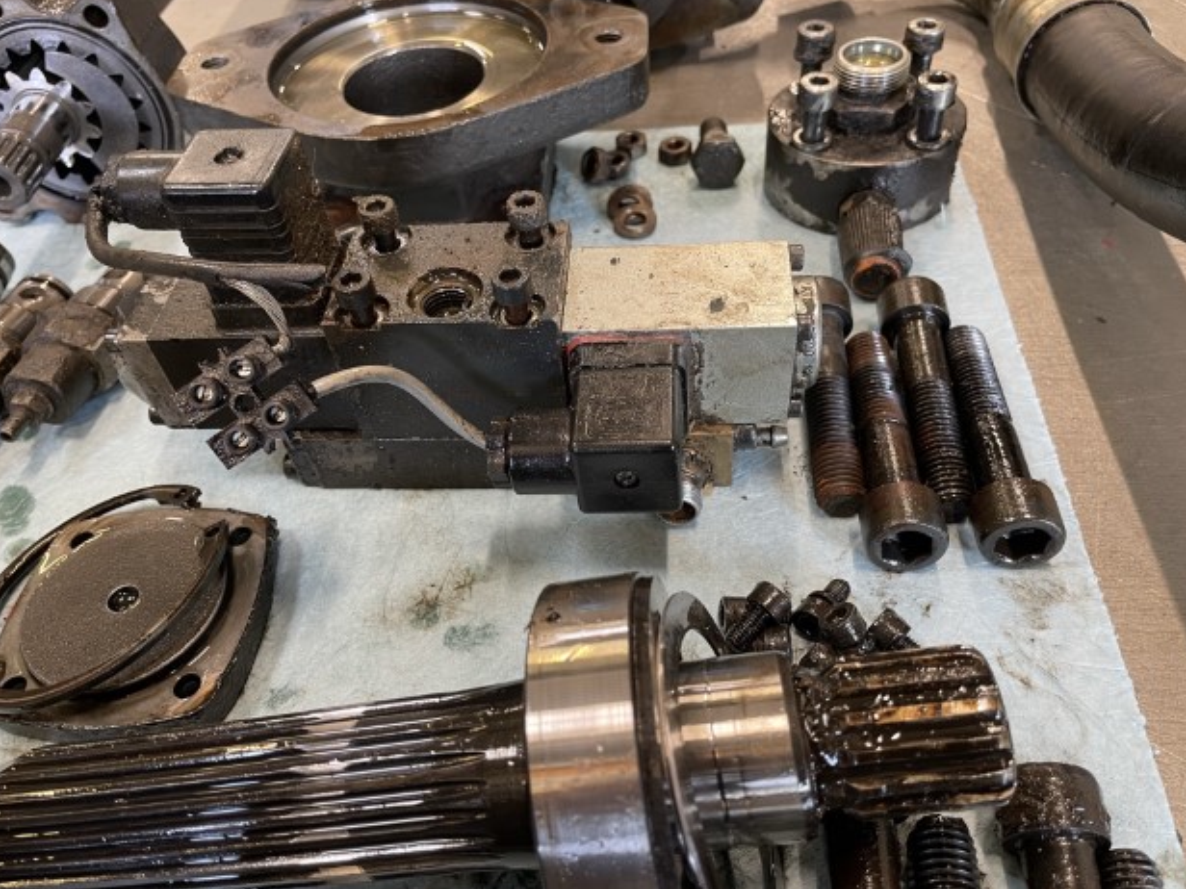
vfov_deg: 51.4
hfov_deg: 65.3
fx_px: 925
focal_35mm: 27
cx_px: 578
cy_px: 448
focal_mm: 4.2
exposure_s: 1/50
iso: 125
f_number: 1.6
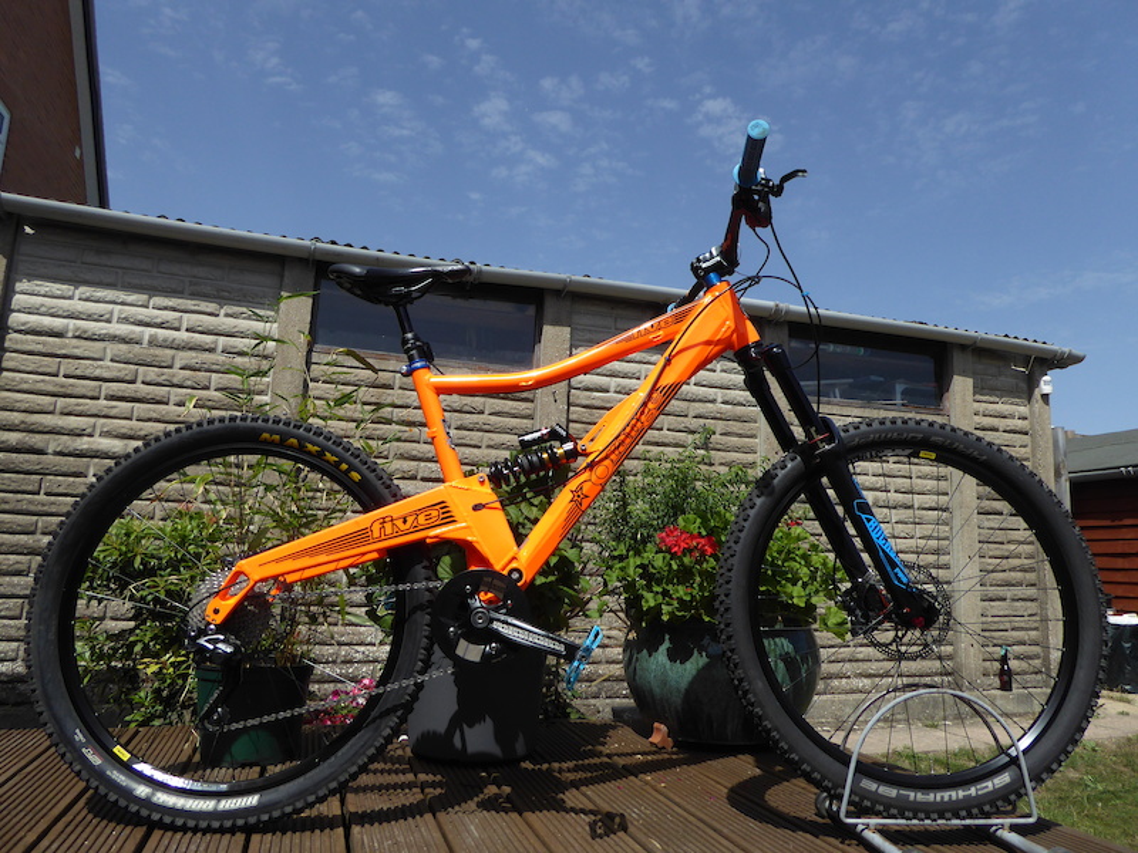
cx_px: 569
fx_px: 822
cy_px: 426
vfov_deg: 54.9
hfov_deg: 69.4
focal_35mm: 25
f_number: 3.3
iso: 100
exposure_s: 1/1600
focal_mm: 4.3
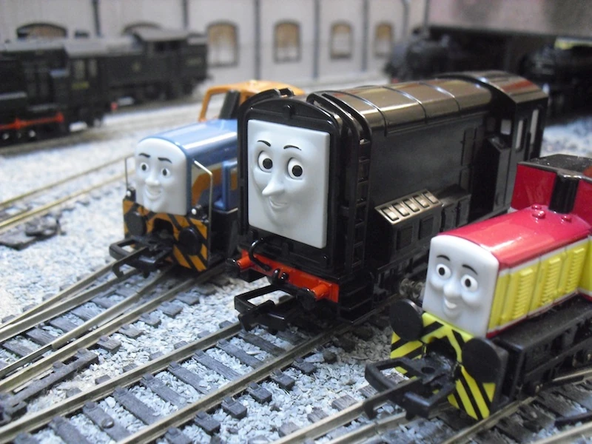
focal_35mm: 36
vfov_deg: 39.7
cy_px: 222
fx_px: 616
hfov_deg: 51.4
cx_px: 296
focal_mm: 6.3
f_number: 3.1
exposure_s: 1/20
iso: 800
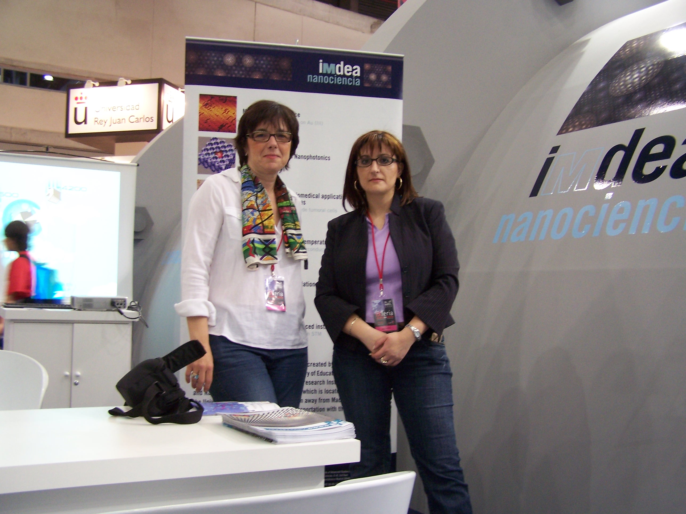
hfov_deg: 49.0
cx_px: 343
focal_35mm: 38
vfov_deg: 37.7
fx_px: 753
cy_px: 257
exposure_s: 1/20
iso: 140
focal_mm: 6.3
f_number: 2.8
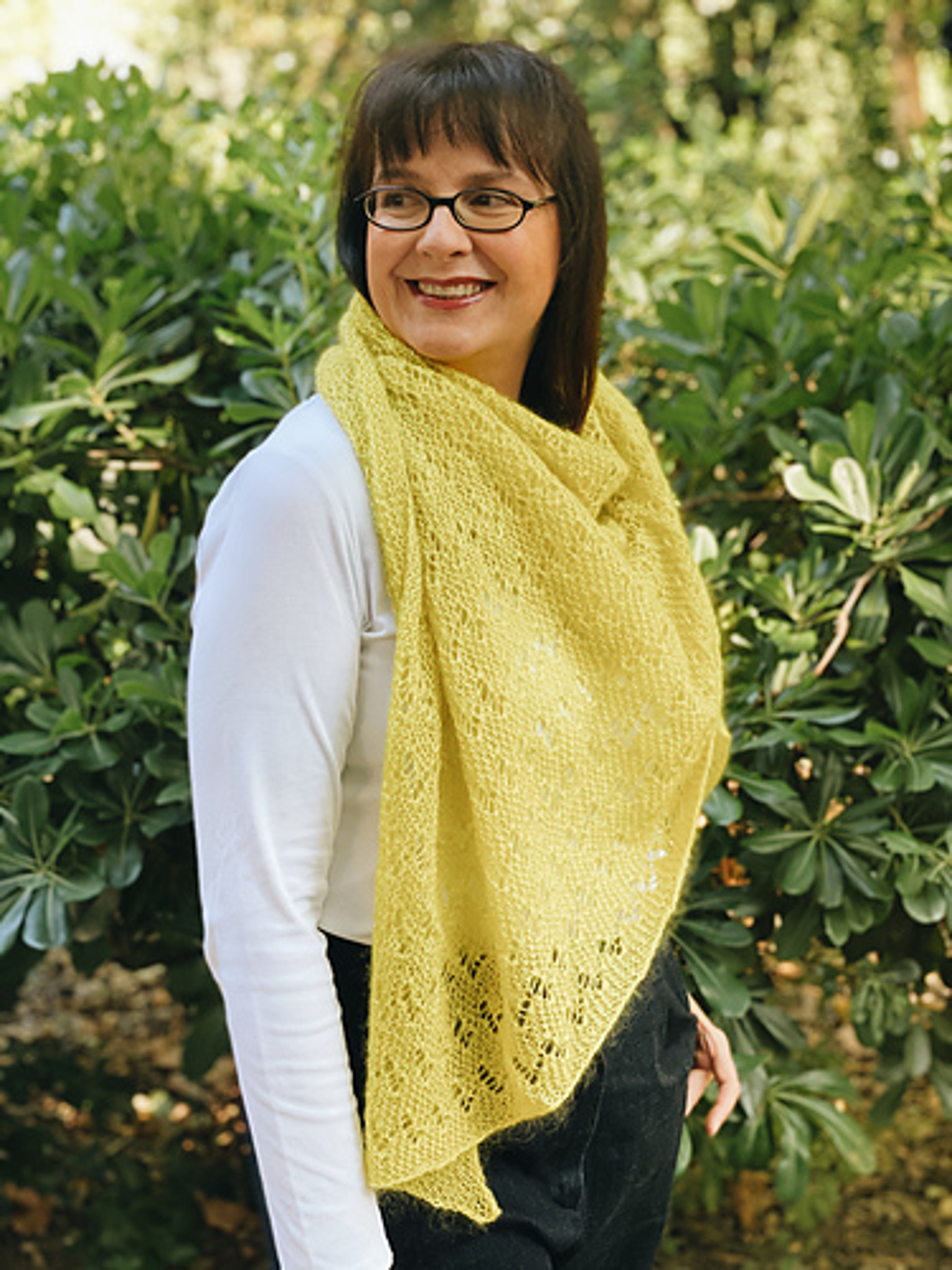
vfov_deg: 36.8
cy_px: 635
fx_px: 1907
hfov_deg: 28.0
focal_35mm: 52
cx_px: 476
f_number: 2
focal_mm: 6
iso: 160
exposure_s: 1/122
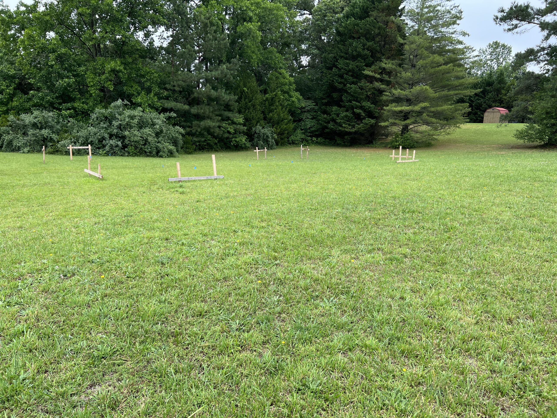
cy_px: 209
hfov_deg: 67.3
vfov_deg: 53.1
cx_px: 278
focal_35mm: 26
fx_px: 418
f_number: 1.5
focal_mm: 5.7
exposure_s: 1/1038
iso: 50
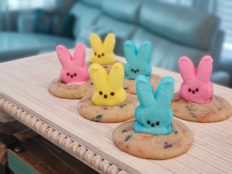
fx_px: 349
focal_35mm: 52
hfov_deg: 36.8
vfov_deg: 28.0
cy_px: 87
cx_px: 116
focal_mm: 6
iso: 200
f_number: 2.4
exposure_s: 1/30
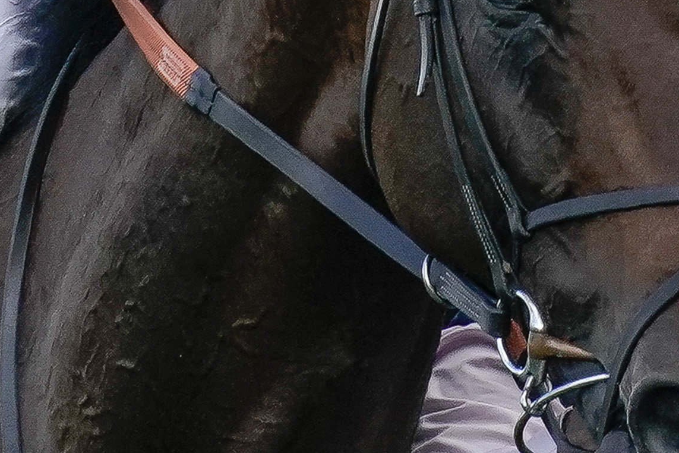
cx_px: 292
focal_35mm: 6301
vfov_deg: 0.2
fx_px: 118835
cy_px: -265
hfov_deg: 0.3
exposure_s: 1/1000
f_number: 9
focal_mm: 1200
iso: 1250
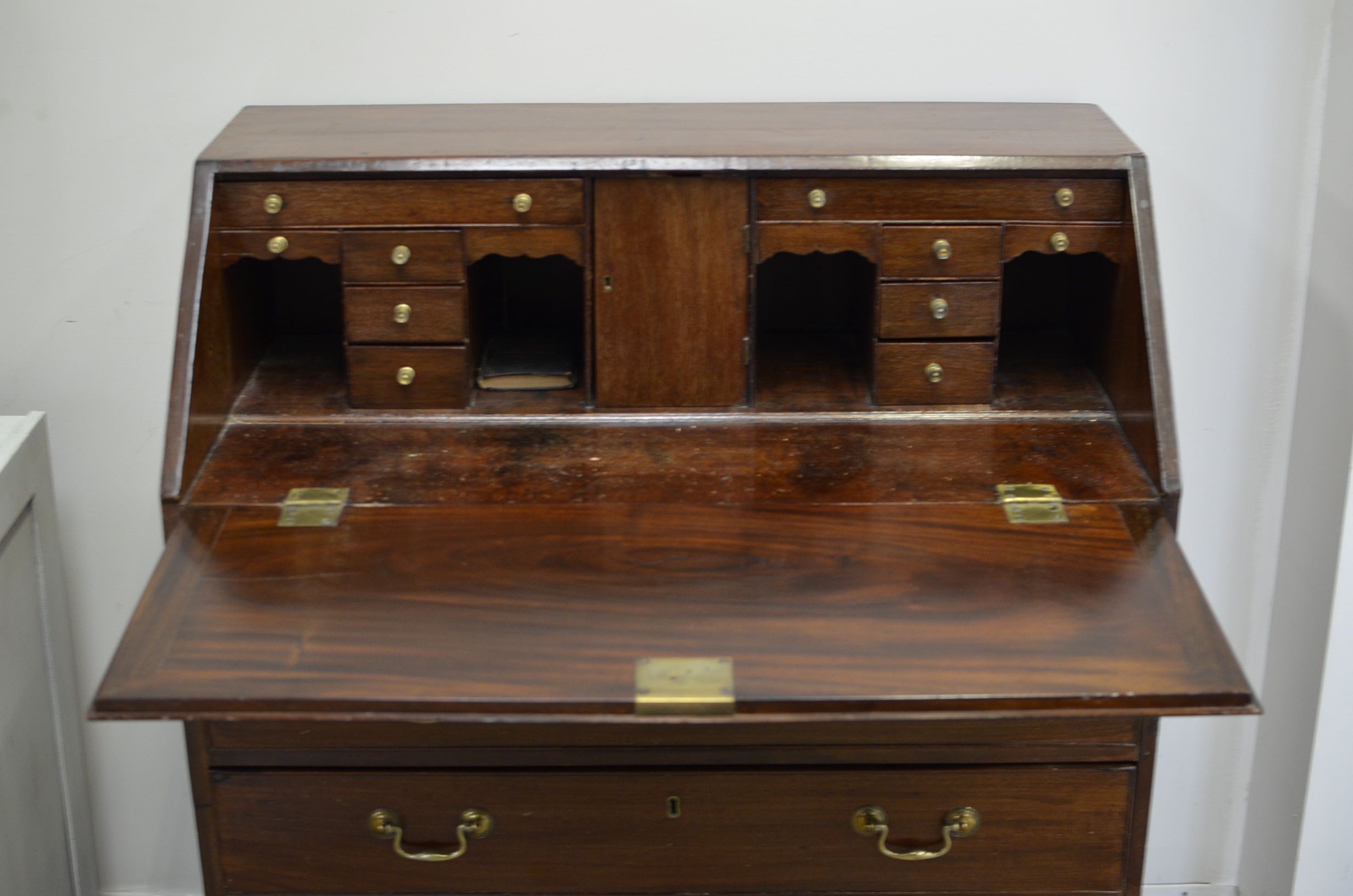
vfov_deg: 25.6
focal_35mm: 52
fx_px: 1969
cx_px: 676
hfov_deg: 37.9
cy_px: 448
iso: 800
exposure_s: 1/30
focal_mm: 35
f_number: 2.8
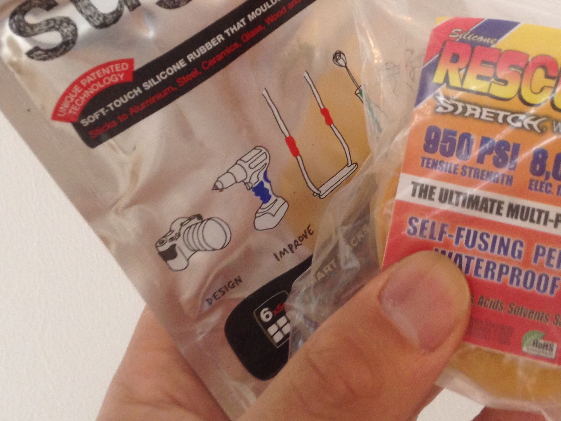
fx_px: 988
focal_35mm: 61
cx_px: 360
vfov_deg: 23.6
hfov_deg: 31.5
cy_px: 66
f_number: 2.4
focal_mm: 4.12
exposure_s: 1/20
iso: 160
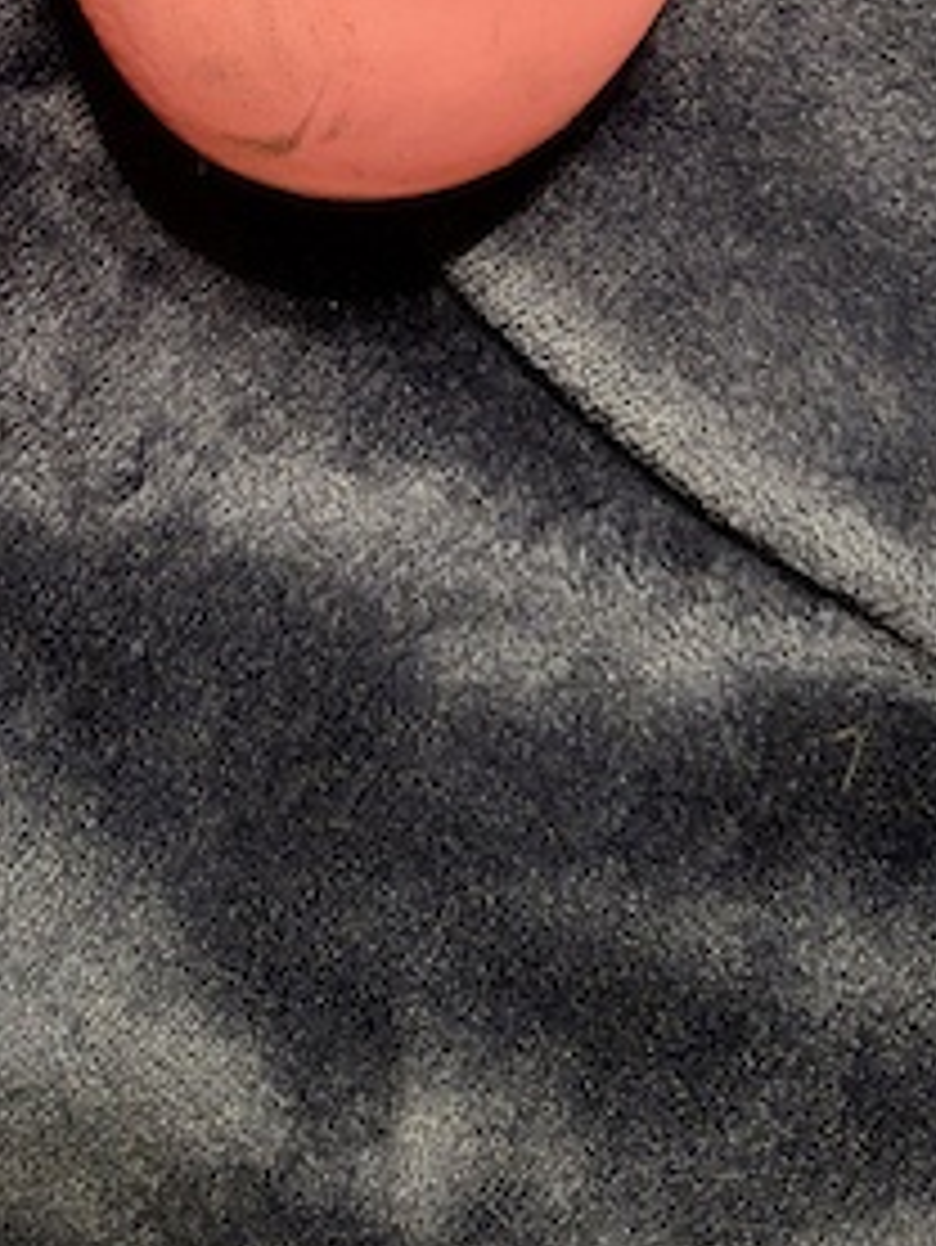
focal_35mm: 75
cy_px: -423
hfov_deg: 19.3
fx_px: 2702
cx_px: 117
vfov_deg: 22.8
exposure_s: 1/40
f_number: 1.8
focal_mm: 5.4
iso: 250
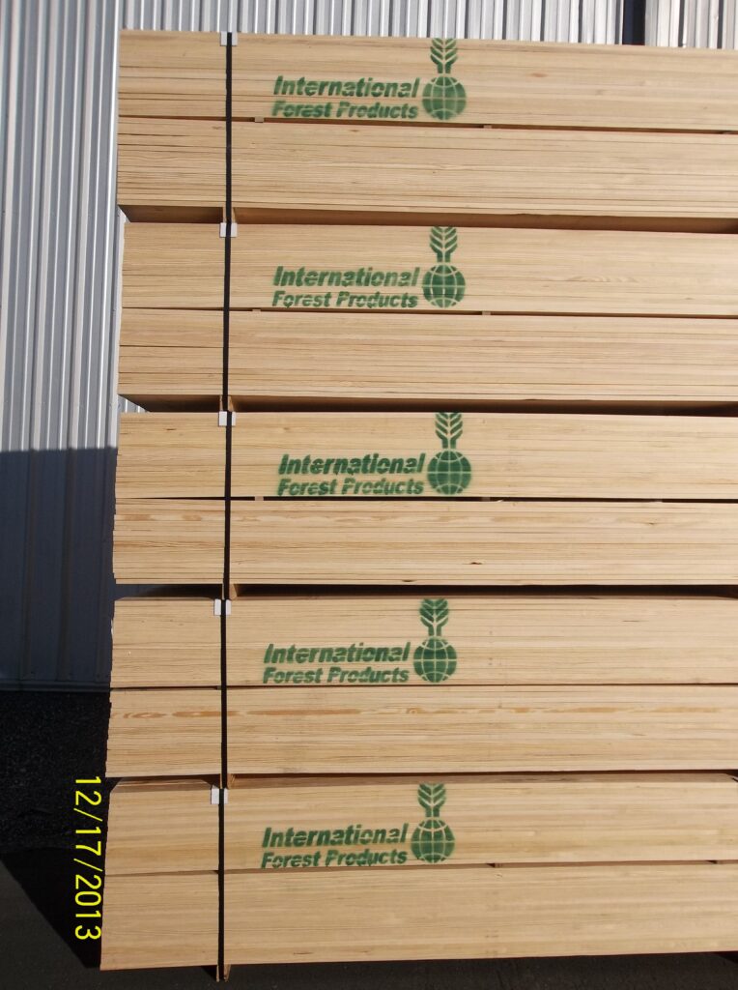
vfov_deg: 56.9
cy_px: 495
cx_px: 369
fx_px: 913
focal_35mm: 32
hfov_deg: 44.0
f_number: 9.4
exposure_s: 1/500
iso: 80
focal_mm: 5.7
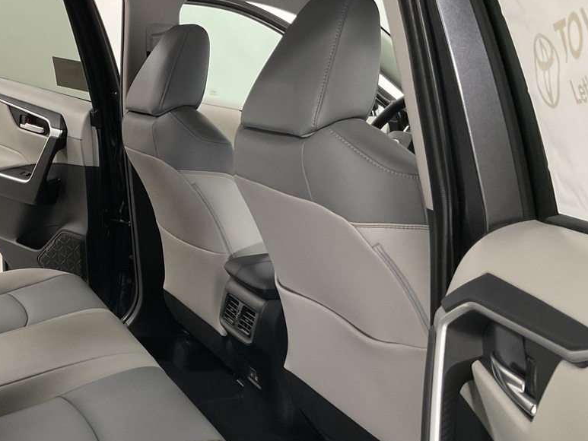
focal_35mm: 48
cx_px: 116
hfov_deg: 38.2
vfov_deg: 30.3
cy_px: 240
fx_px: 815
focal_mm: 3
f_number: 1.8
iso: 32
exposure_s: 1/120
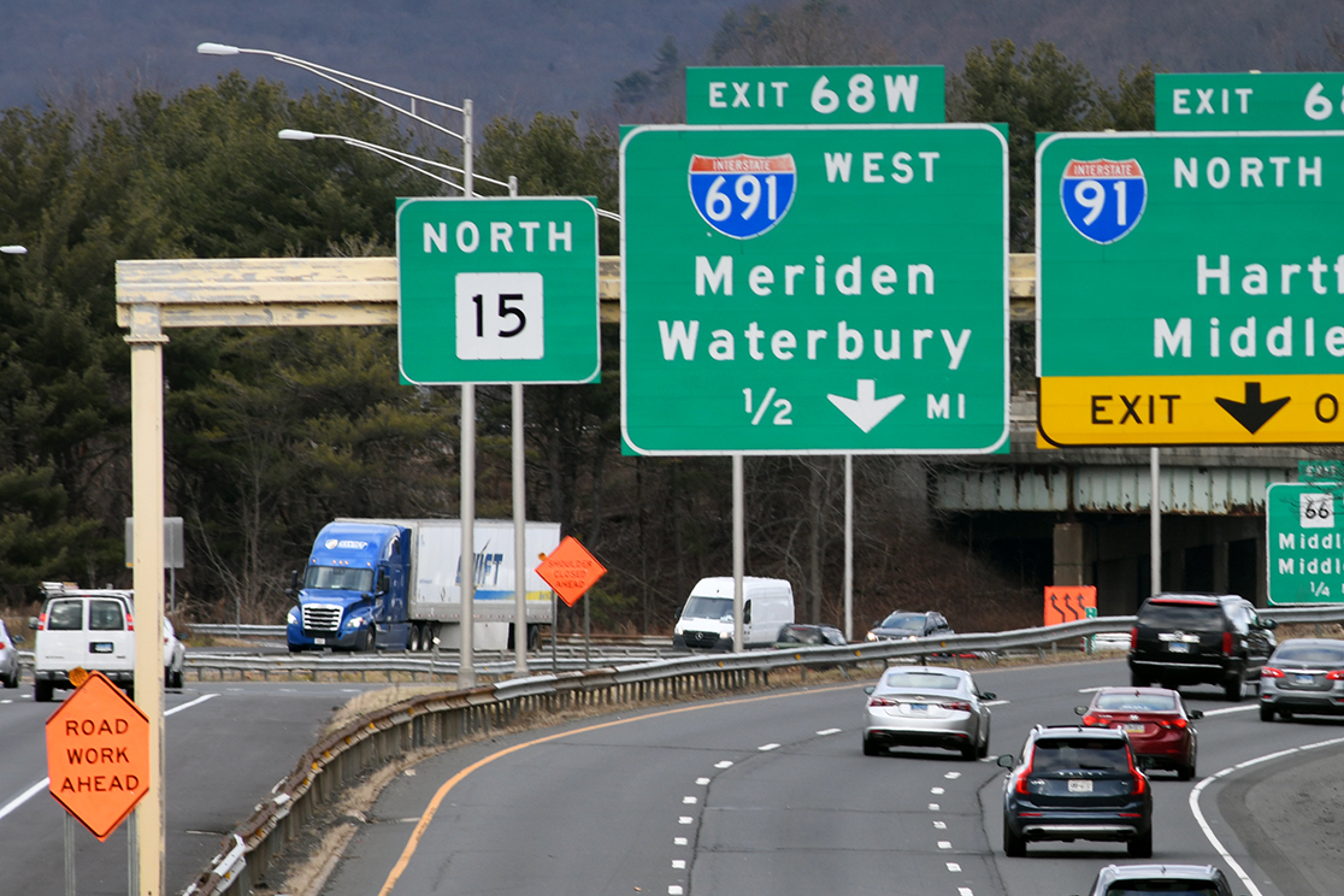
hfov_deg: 4.3
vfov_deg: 2.8
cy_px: 630
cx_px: 902
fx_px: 18068
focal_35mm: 484
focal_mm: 300
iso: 200
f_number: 8
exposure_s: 1/125
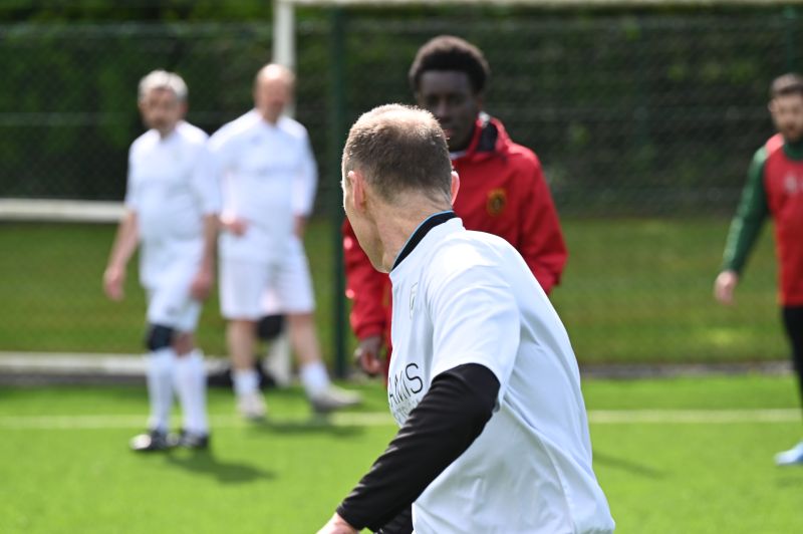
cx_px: 402
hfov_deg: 10.3
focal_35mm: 200
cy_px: 267
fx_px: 4457
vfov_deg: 6.9
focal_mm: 200
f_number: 5.6
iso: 200
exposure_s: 1/500
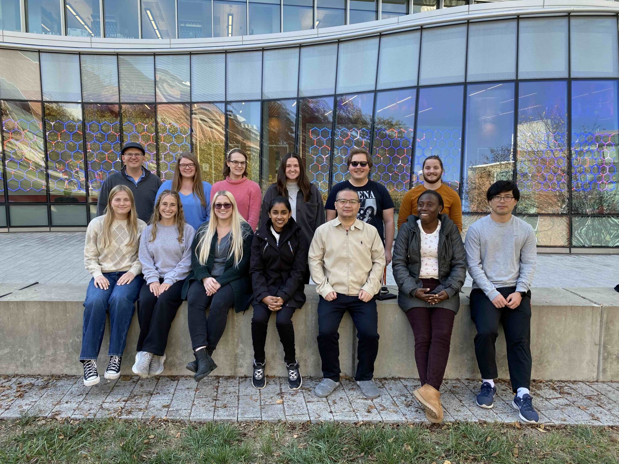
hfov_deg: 67.3
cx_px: 310
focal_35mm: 26
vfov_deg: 53.1
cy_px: 232
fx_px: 465
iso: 32
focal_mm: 4.25
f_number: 1.8
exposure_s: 1/176
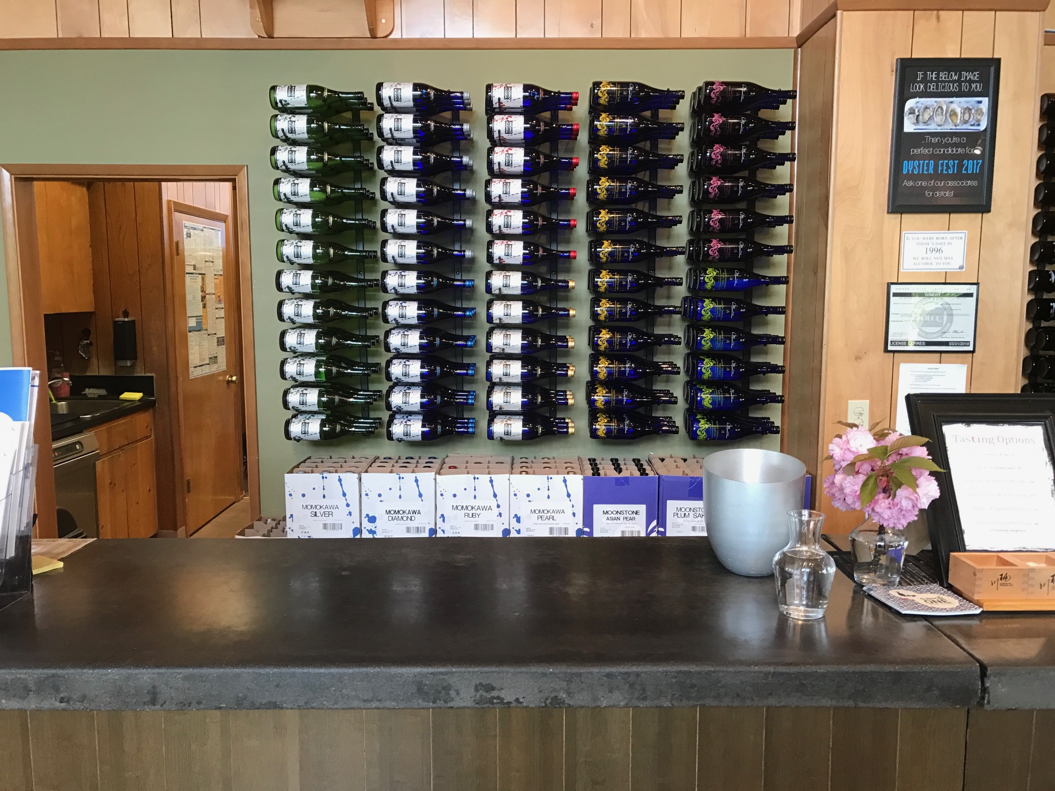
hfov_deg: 63.4
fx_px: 853
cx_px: 528
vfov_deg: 49.7
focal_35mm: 28
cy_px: 396
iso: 40
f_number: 1.8
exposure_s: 1/30
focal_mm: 3.99
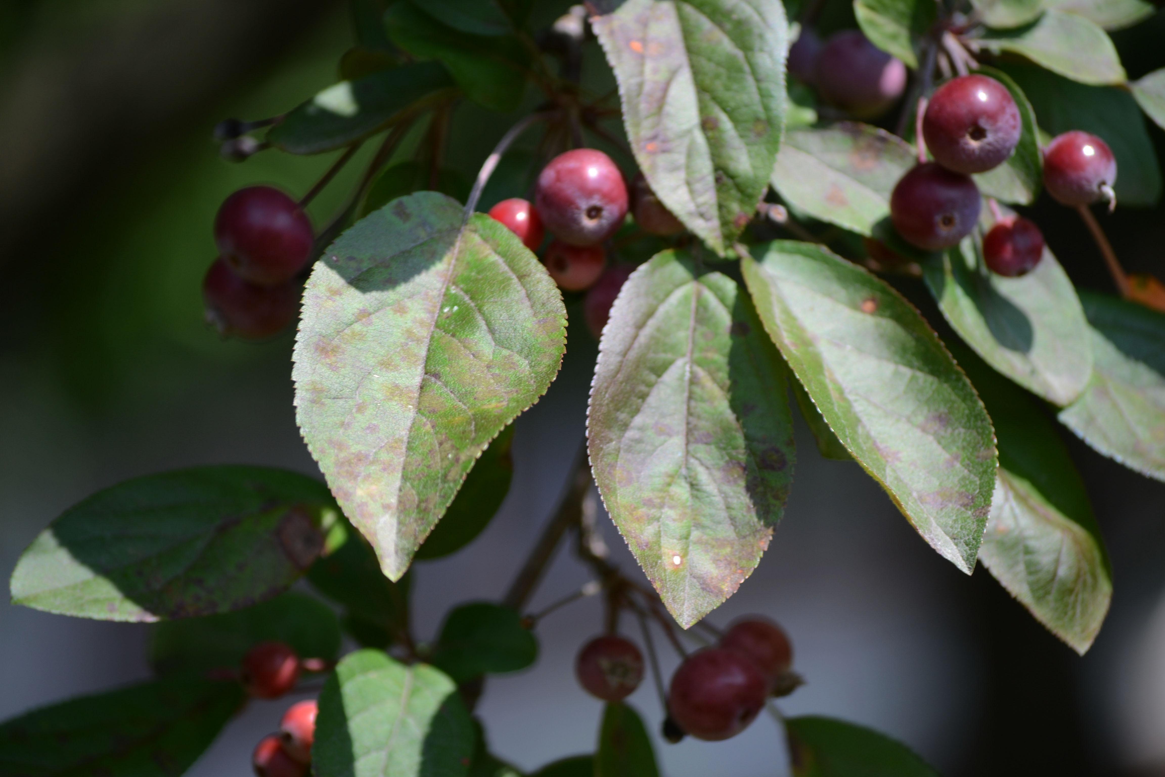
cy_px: 388
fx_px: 5825
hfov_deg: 11.4
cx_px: 582
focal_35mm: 180
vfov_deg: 7.6
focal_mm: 120
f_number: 5.6
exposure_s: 1/160
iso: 100
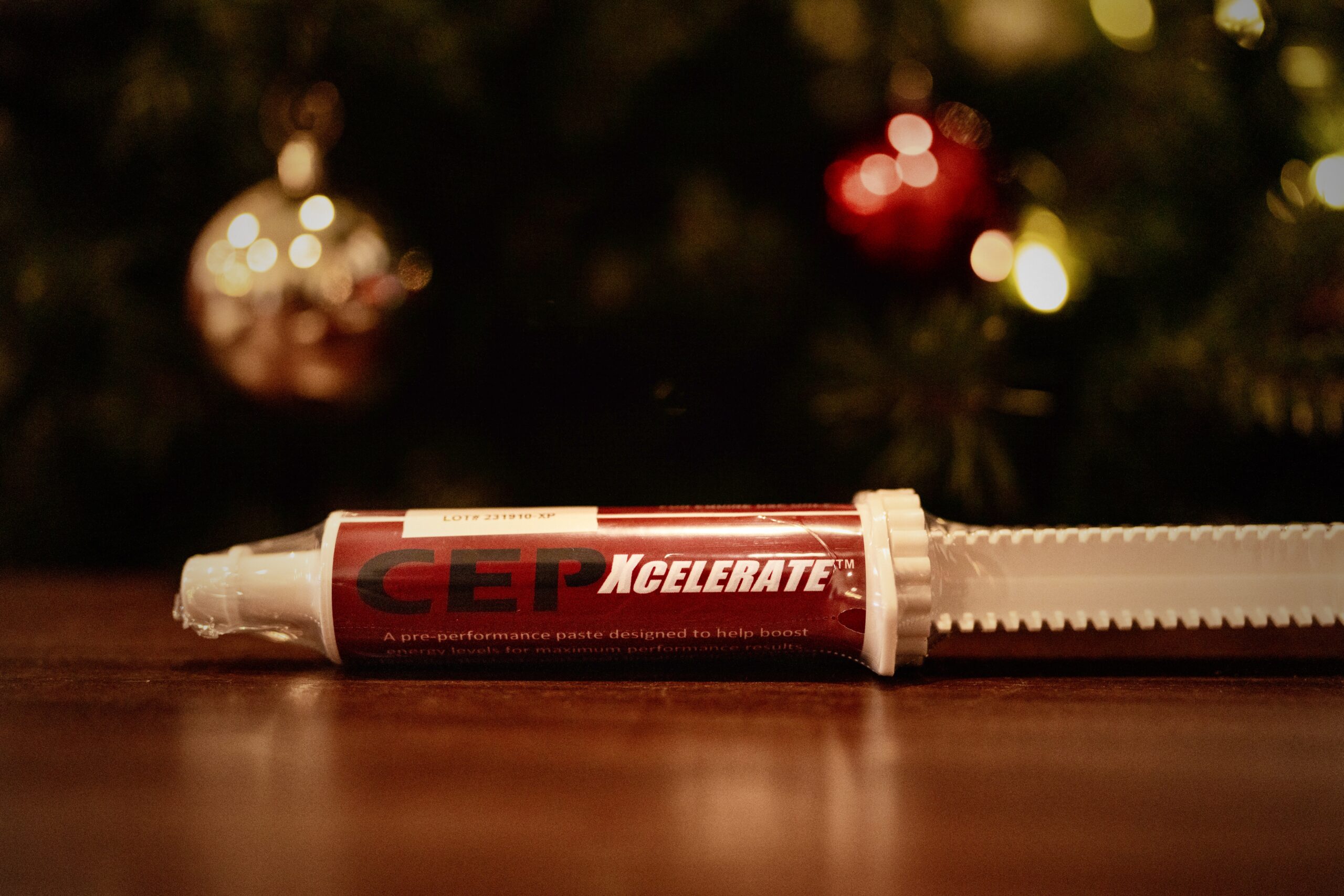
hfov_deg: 54.4
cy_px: 448
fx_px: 1307
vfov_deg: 37.9
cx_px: 672
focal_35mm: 35
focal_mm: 35
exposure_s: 1/400
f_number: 1.4
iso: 3200
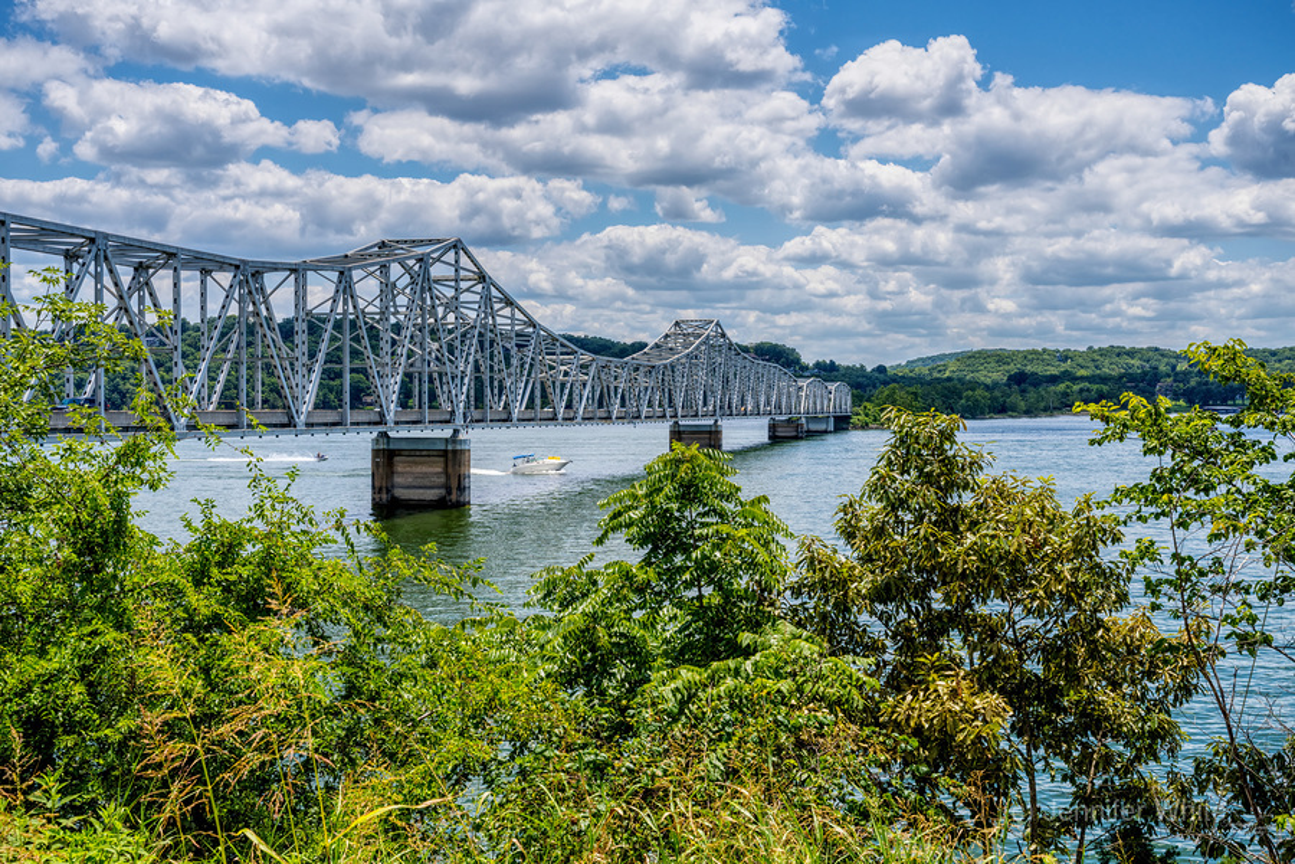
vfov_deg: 32.6
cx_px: 648
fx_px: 1478
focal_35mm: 41
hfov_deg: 47.3
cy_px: 432
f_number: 16
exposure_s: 1/250
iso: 100
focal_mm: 41.1
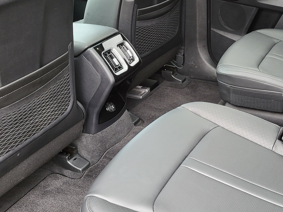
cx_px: 209
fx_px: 376
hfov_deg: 40.2
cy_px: 106
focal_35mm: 46
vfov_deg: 31.5
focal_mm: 5.4
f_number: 1.8
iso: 200
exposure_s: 1/120
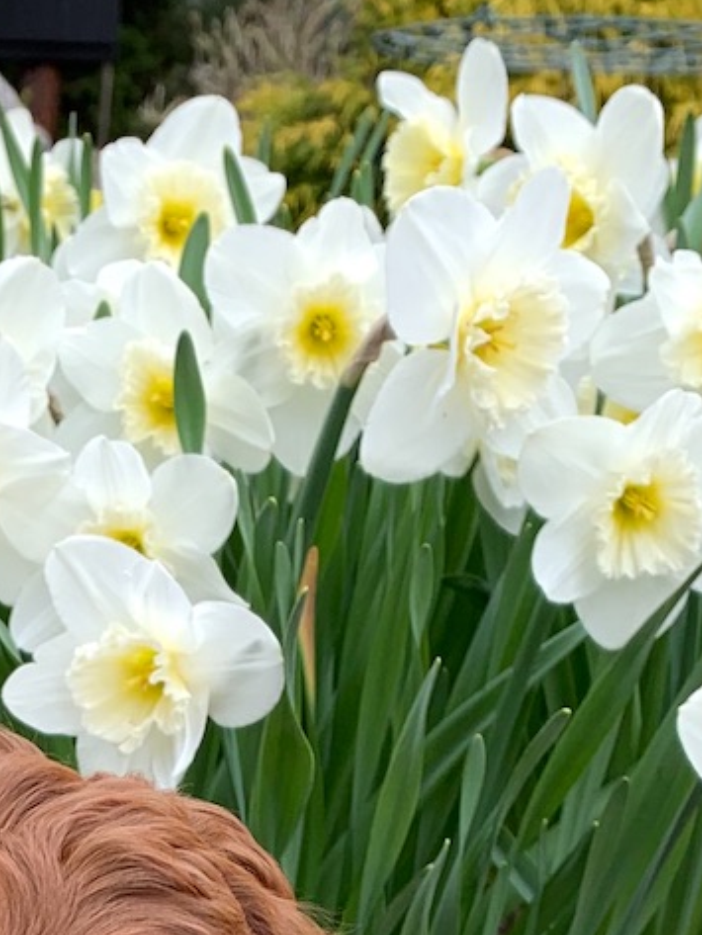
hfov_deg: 16.2
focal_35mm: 88
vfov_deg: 19.8
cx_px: -103
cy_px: 1324
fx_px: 2378
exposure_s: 1/465
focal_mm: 4.25
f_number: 1.8
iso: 25
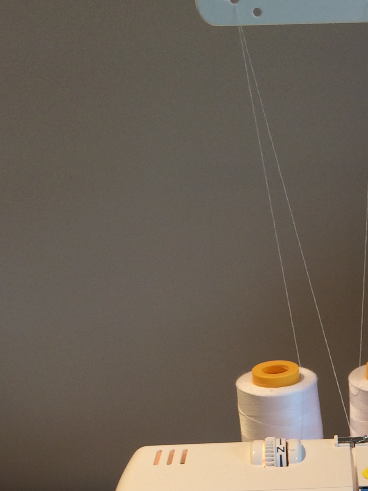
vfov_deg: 23.7
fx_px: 1077
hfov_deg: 18.4
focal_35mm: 76
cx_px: 434
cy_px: 564
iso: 40
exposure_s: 1/60
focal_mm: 4.12
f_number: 2.2
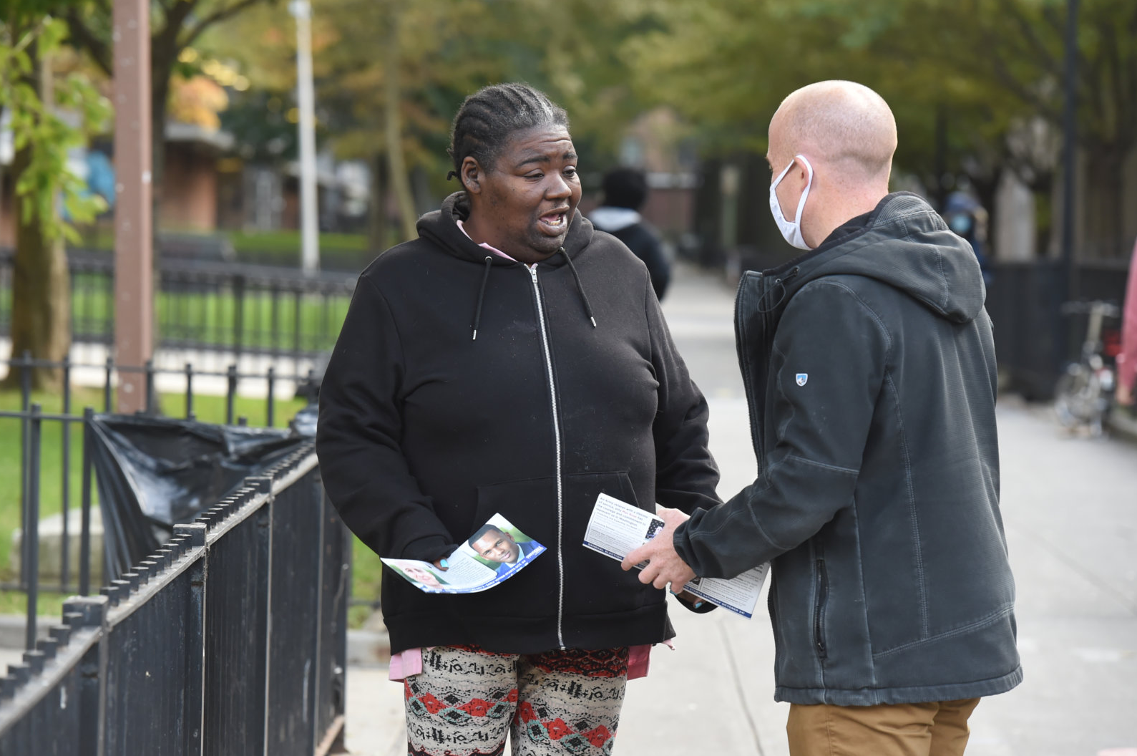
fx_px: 4606
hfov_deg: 14.1
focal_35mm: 146
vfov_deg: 9.4
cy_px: 377
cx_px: 567
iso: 1600
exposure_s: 1/400
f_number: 5
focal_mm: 145
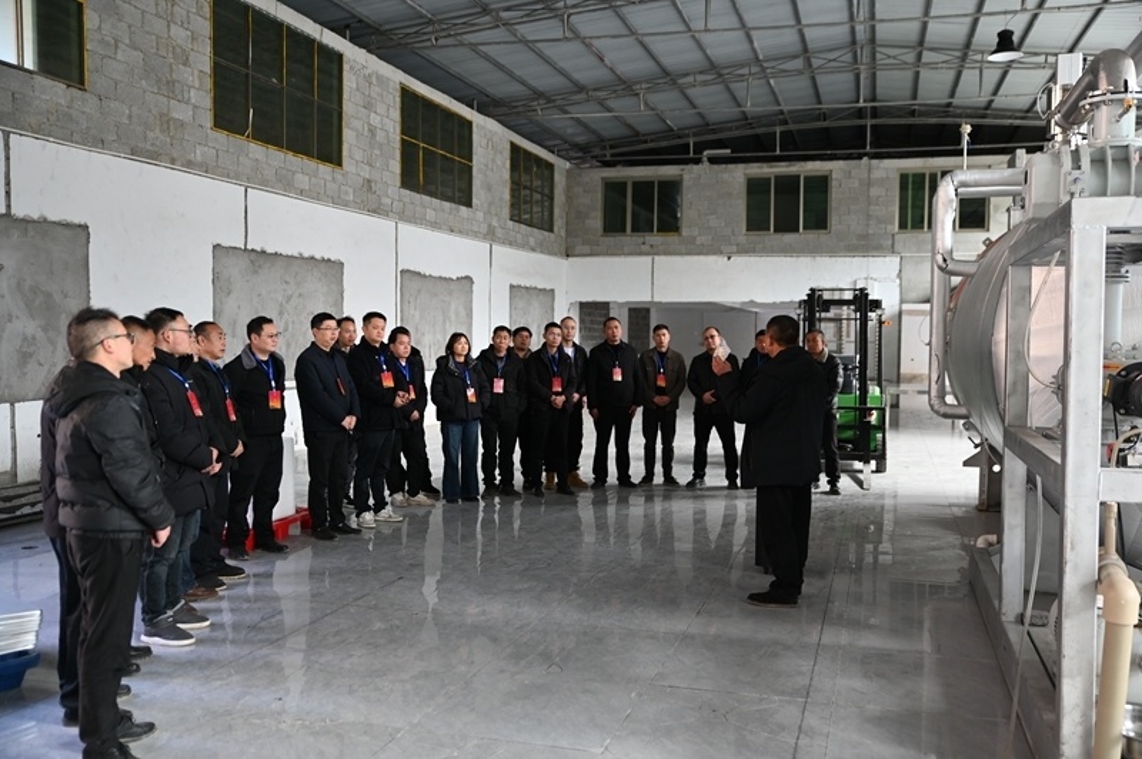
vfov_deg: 41.0
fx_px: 1014
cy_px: 380
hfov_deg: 58.8
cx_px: 571
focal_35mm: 32
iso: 1000
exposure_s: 1/125
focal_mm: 32
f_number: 2.8
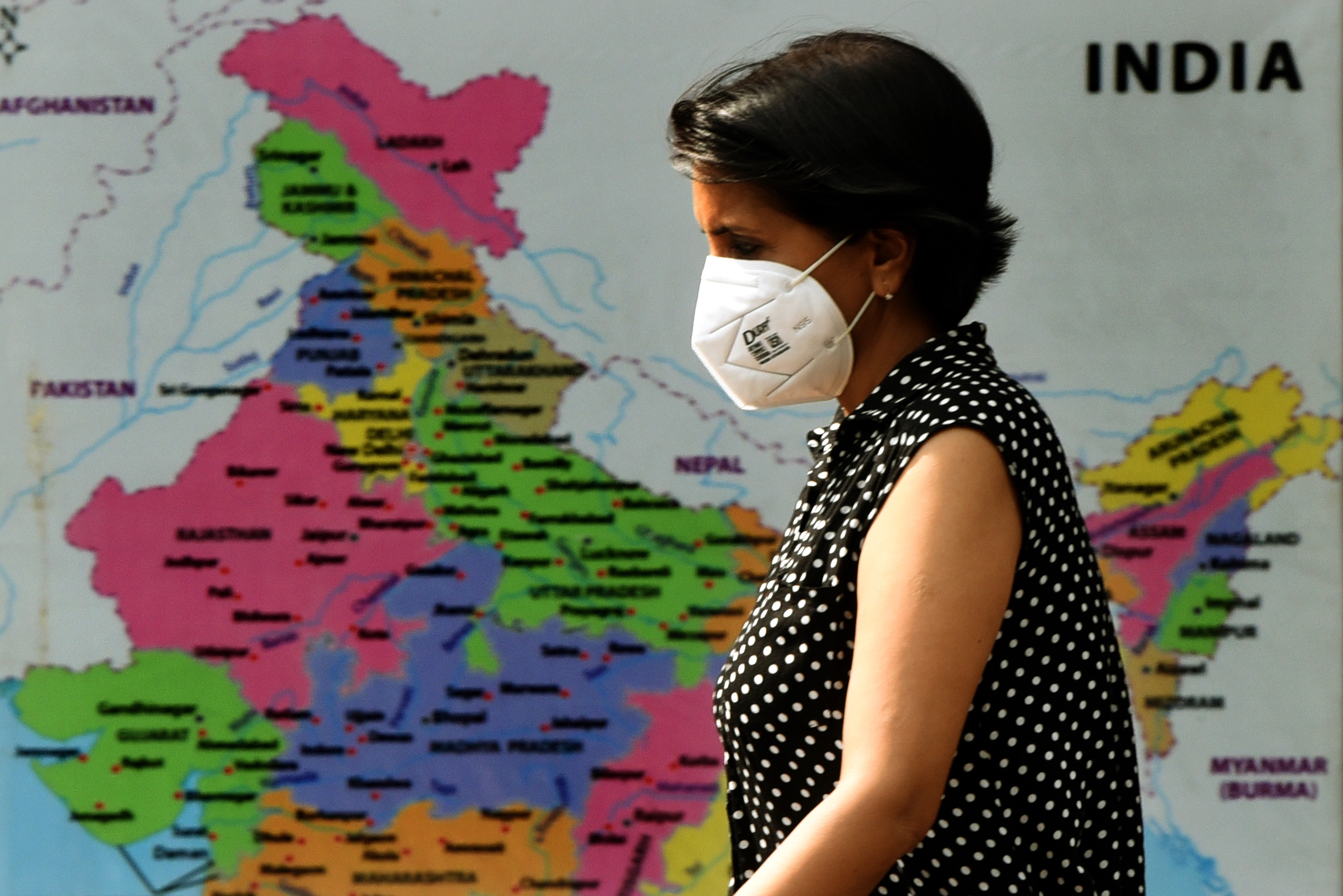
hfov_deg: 10.3
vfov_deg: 6.9
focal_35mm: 200
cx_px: 672
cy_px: 448
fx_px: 7463
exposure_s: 1/640
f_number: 6.3
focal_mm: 200
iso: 640
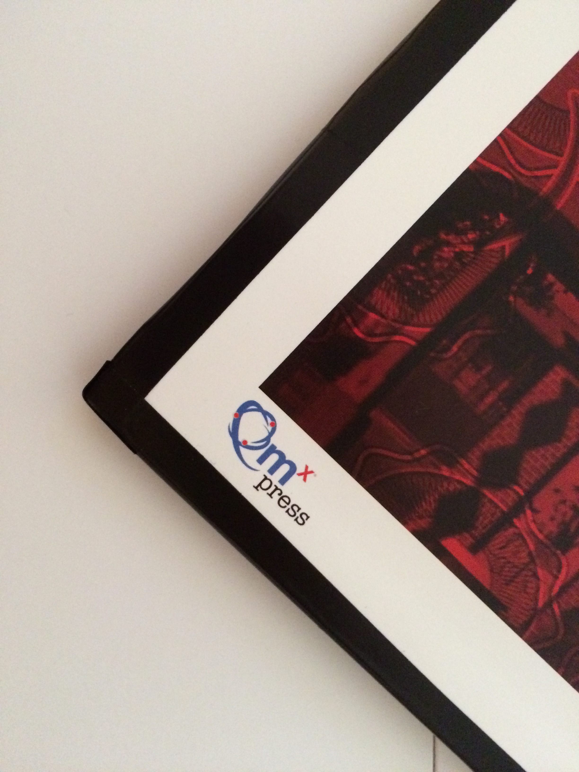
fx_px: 647
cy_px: 386
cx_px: 290
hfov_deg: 48.2
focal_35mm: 29
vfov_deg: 61.7
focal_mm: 4.15
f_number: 2.2
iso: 500
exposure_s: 1/15
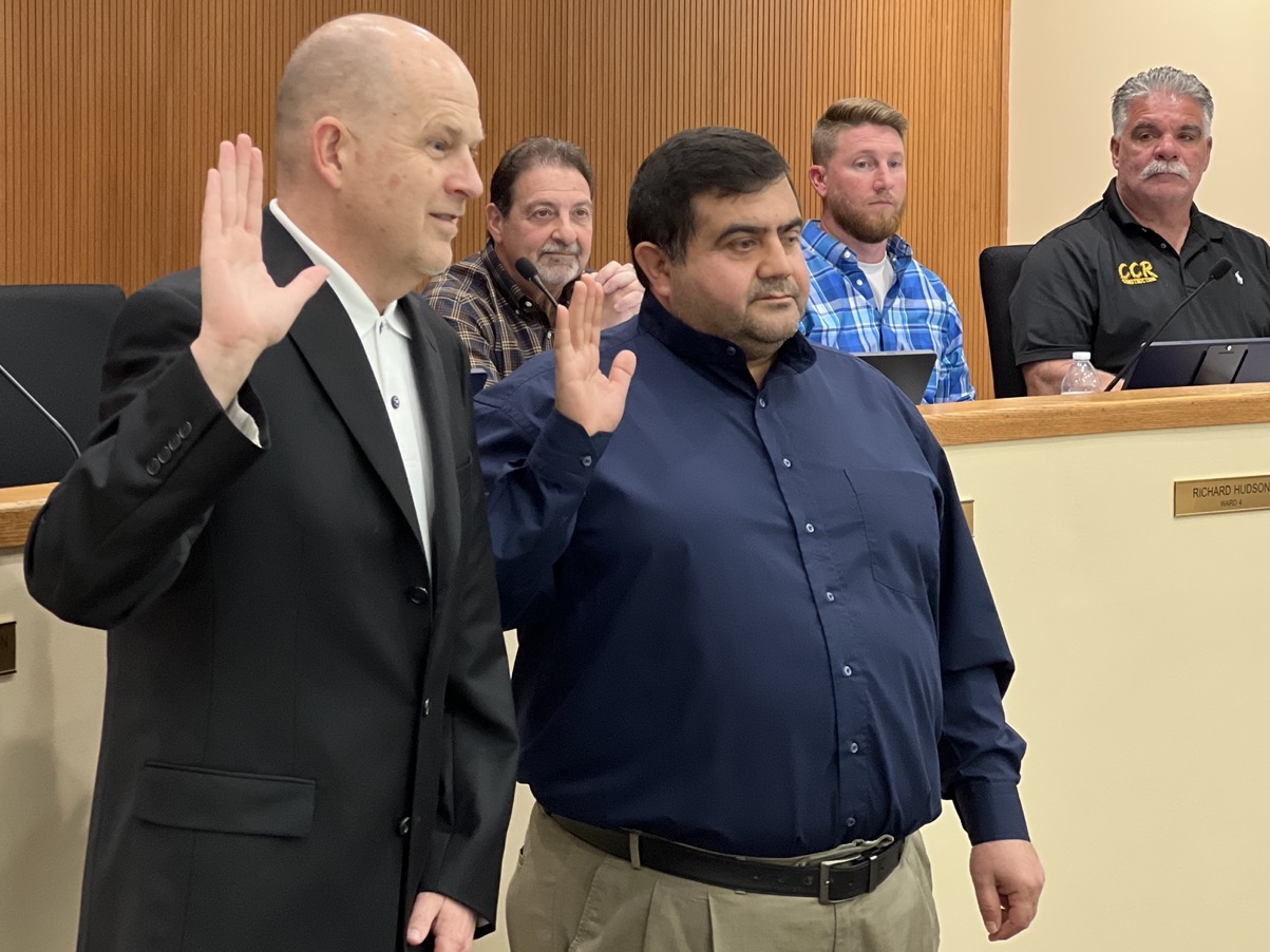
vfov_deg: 15.4
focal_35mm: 96
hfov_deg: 20.4
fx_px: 3522
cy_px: 429
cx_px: 479
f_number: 2.8
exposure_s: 1/30
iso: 400
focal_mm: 9
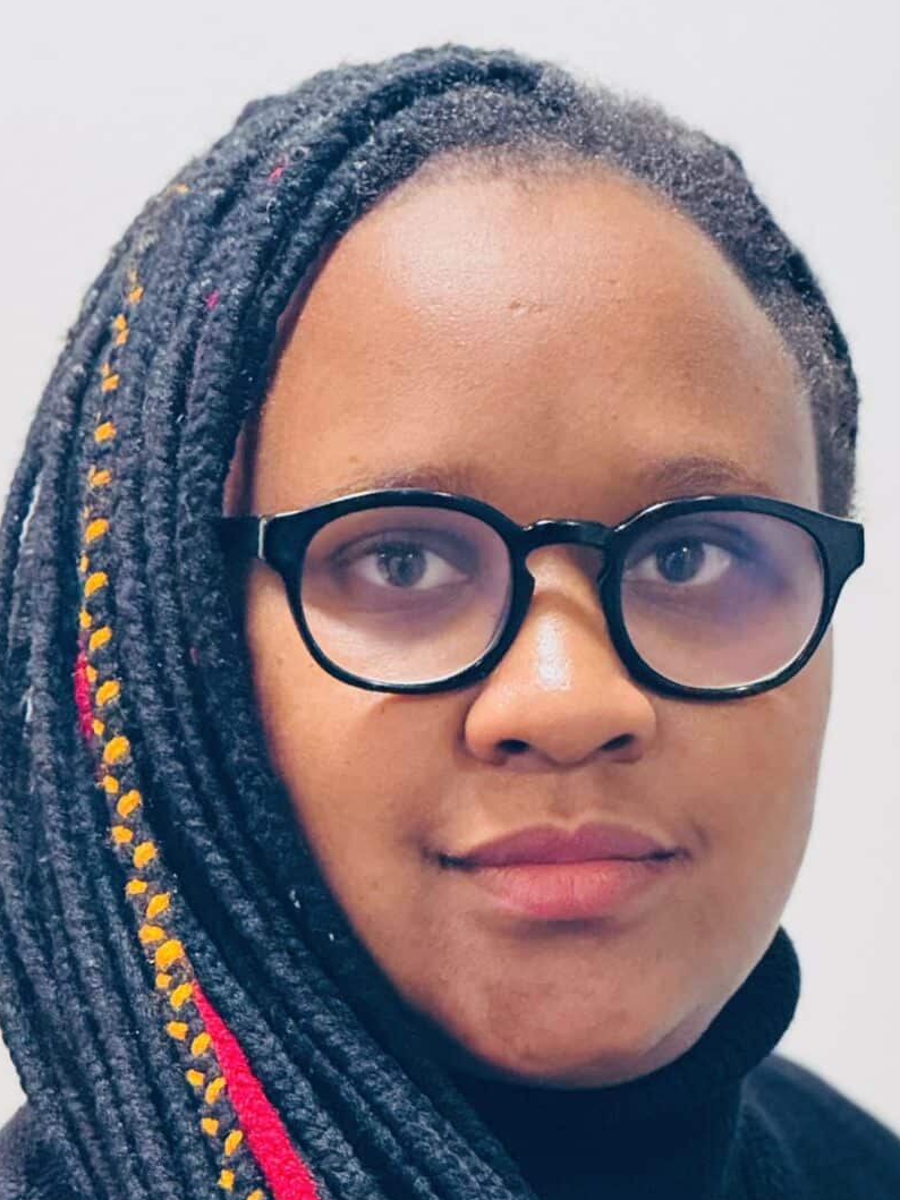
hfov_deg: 6.4
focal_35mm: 232
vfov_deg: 8.5
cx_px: 547
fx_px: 8044
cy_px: 1048
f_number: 2.8
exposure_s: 1/60
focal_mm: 15.66
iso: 640
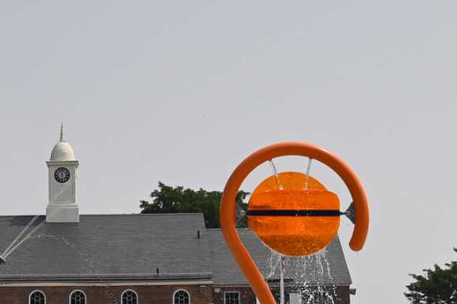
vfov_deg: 12.0
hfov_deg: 17.5
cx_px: -14
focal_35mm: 114
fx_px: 1446
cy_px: 165
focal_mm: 32
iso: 900
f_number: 6.3
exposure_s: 1/8000
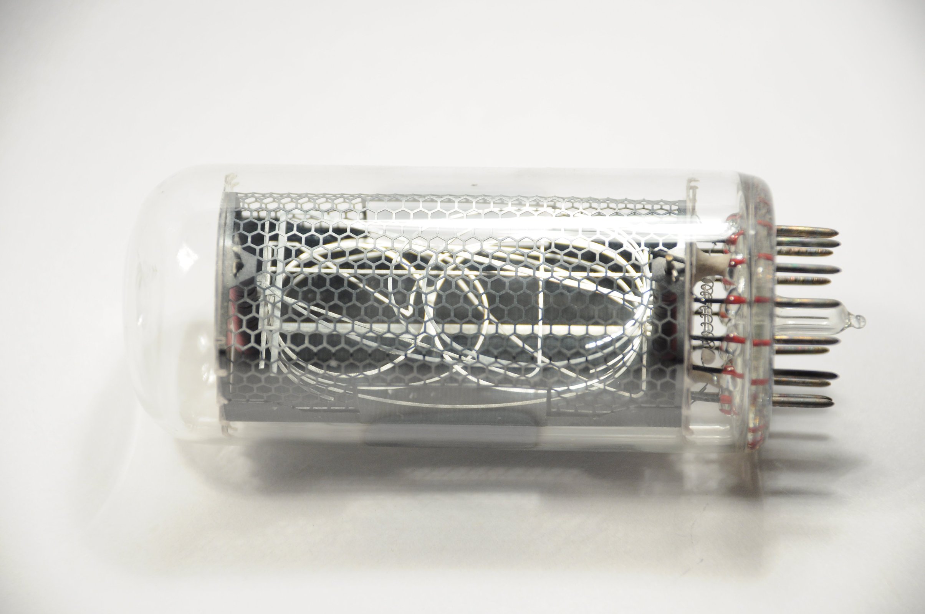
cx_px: 462
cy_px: 307
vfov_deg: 6.8
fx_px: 5197
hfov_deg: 10.2
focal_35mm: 202
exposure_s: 1/250
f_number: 7.1
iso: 400
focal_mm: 135
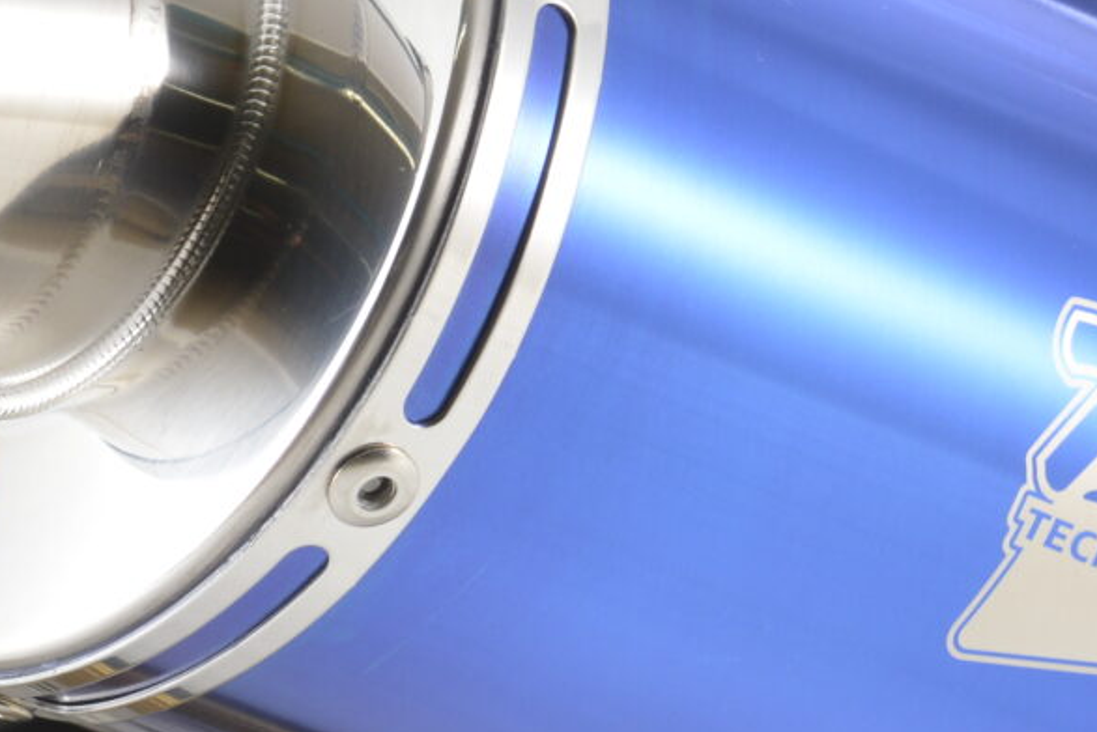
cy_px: 709
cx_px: 1564
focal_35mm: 567
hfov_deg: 3.6
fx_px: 17285
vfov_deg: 2.4
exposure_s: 1/160
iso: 400
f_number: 10
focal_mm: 130
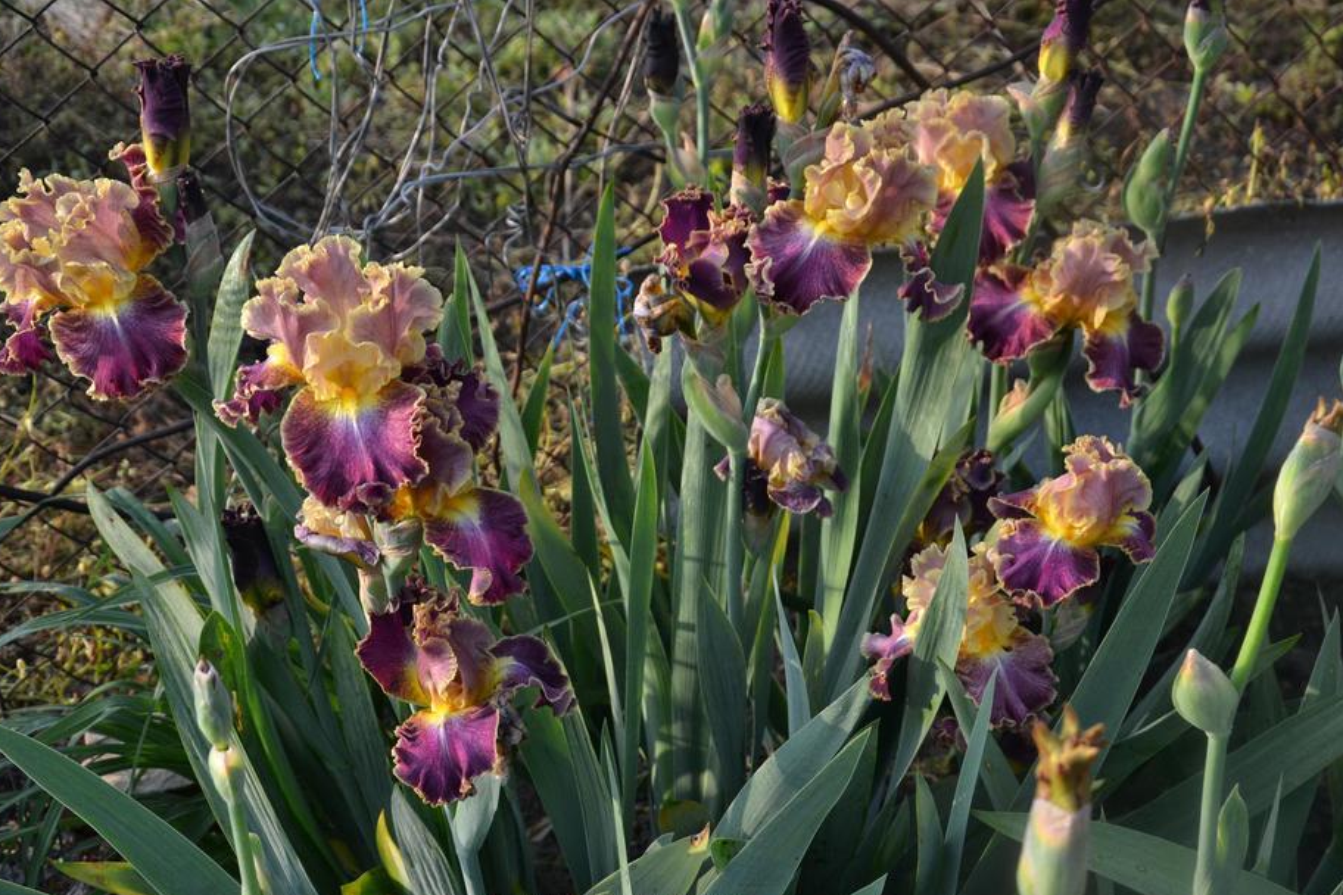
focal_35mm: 58
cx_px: 644
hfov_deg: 34.7
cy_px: 489
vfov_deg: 23.6
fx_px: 2147
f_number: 4.5
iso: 400
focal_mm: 35
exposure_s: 1/500
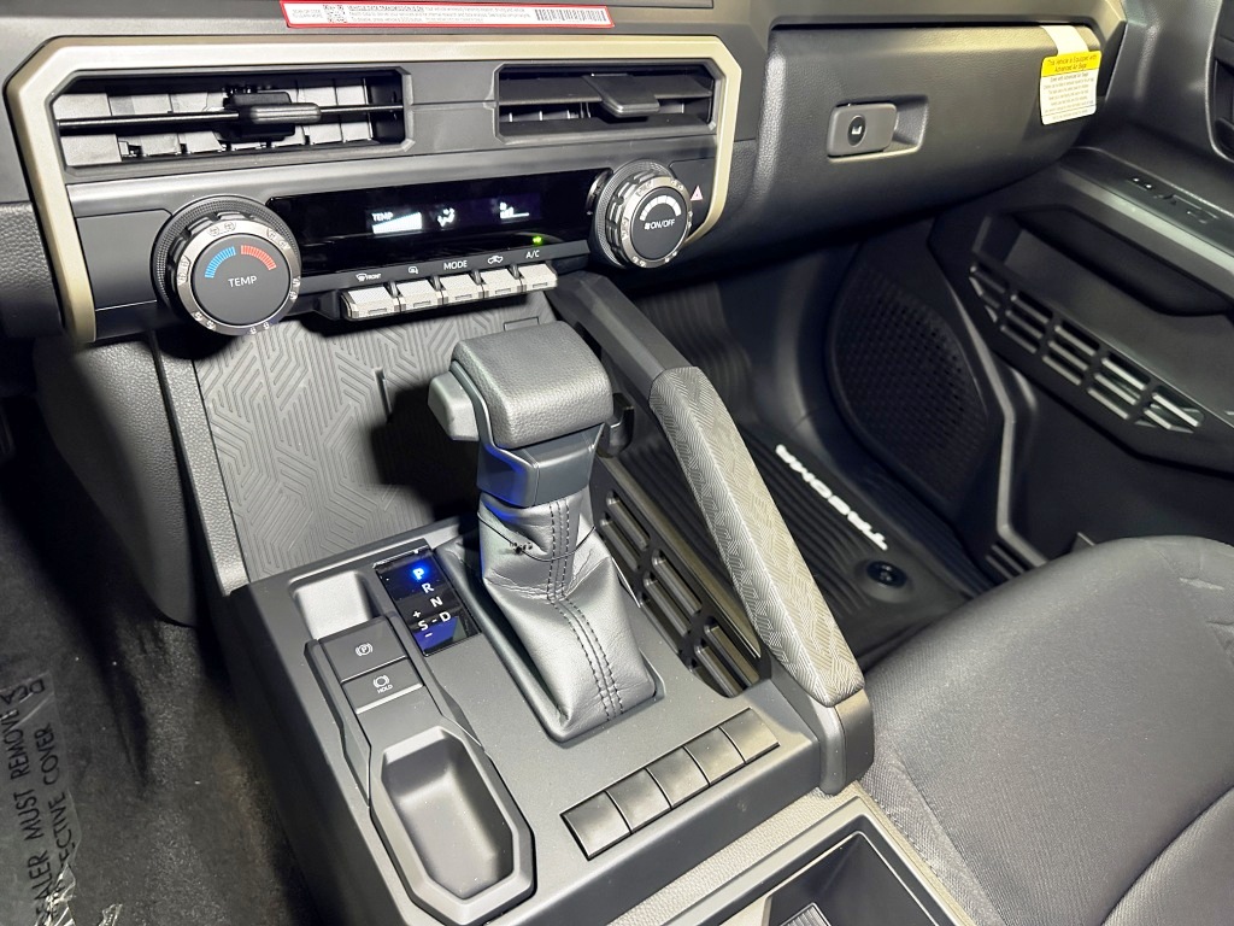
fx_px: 856
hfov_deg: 71.6
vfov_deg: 56.8
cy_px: 463
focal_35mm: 24
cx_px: 617
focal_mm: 6.86
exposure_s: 1/30
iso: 800
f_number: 1.78
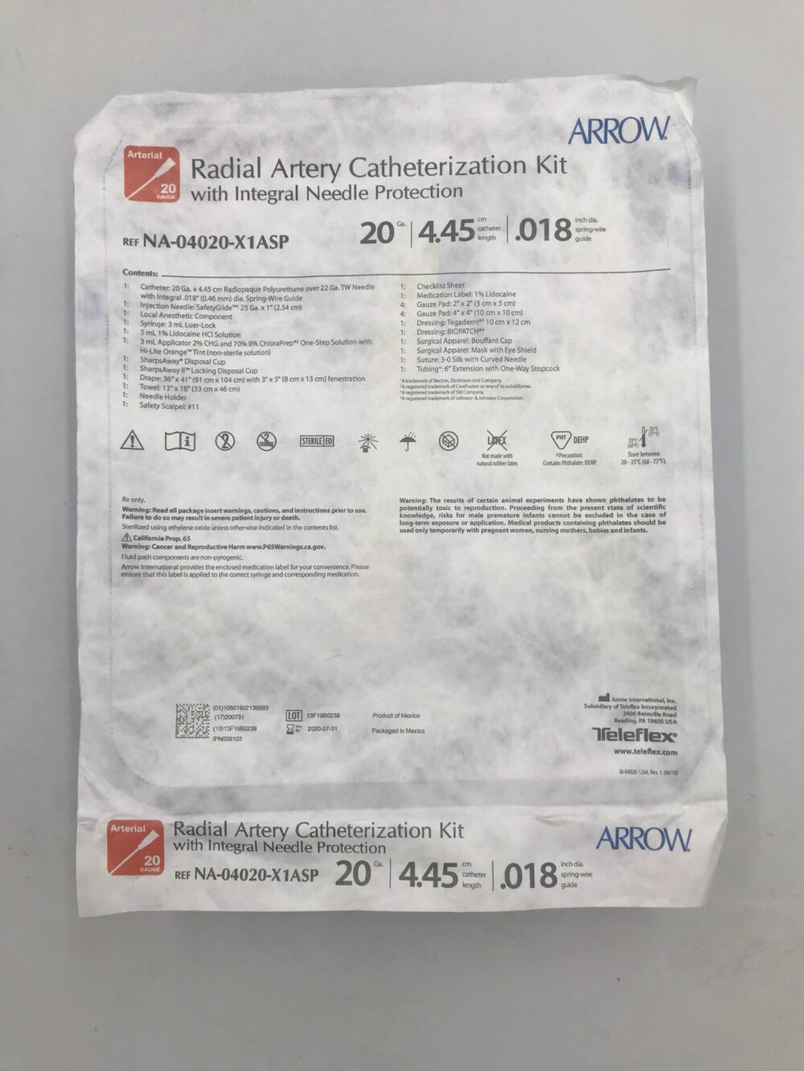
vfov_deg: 63.4
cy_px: 536
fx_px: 867
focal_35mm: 28
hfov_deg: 49.8
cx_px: 402
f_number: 1.8
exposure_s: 1/400
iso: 20
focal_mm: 3.99
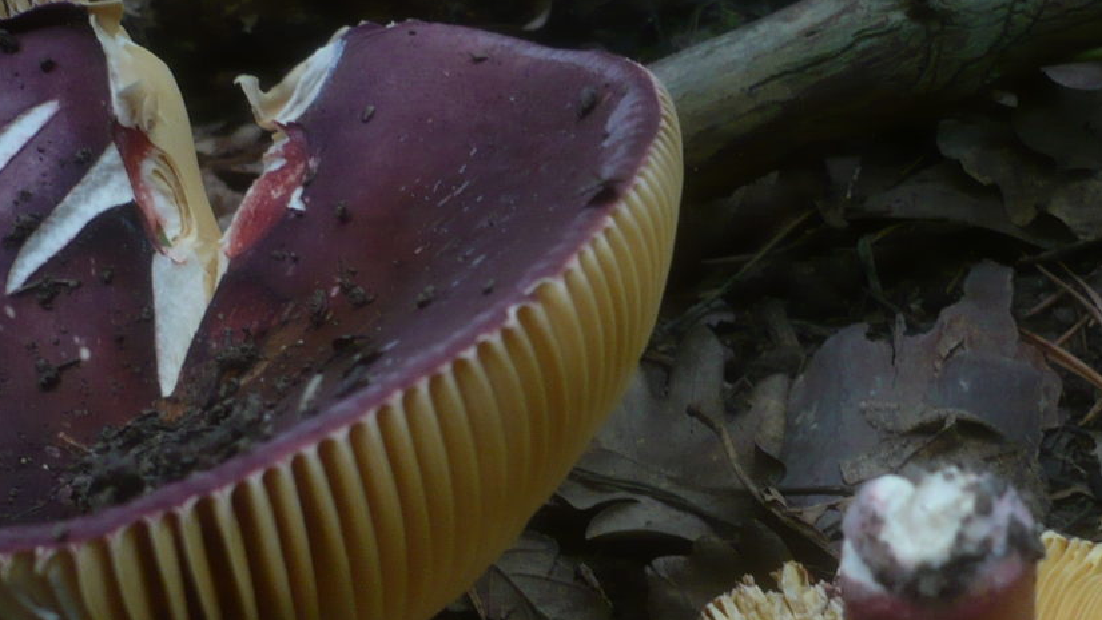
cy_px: 656
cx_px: 573
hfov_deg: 29.7
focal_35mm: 71
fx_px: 2075
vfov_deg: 16.5
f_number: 2.8
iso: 100
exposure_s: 1/30
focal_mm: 5.8
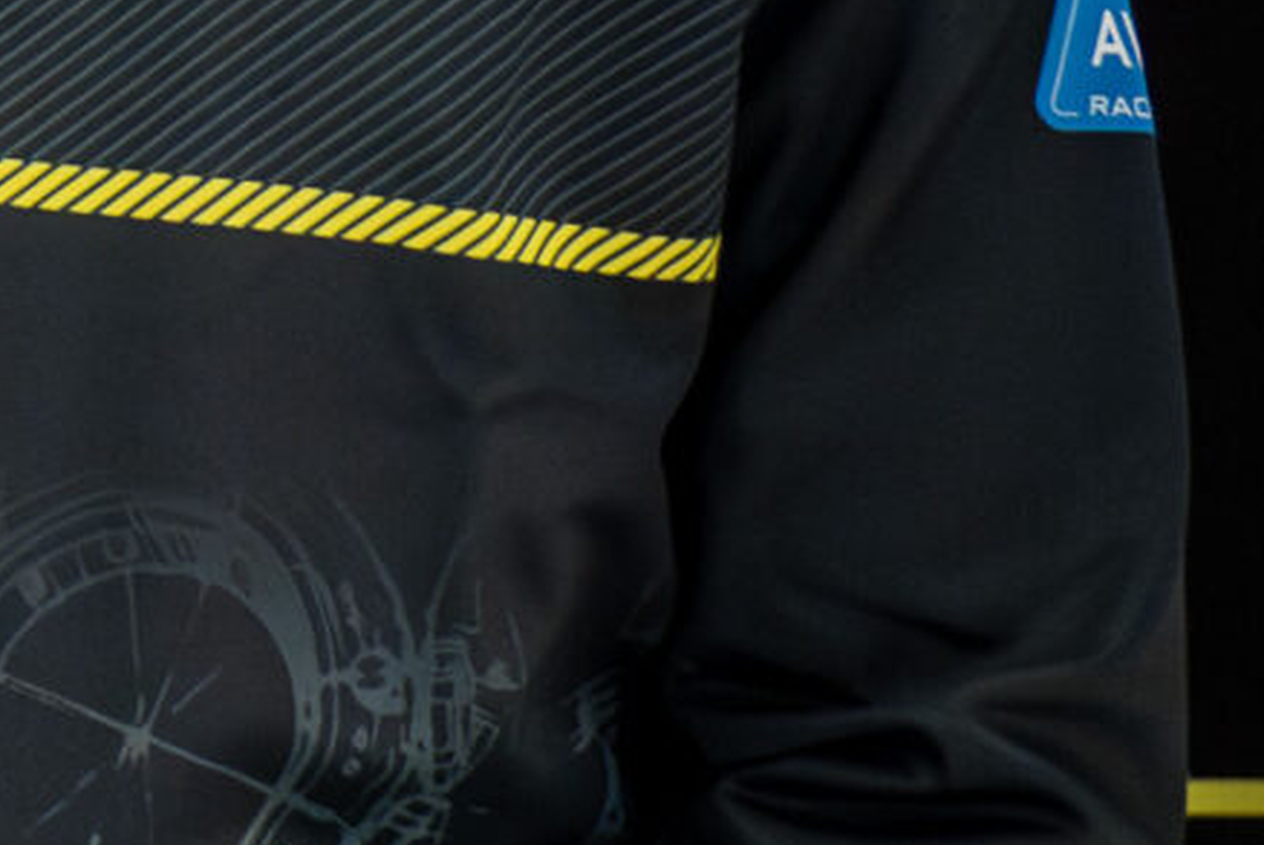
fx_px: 5588
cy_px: -903
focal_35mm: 159
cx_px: -1209
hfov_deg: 11.7
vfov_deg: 8.2
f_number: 3.2
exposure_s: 1/160
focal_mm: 34
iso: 10000
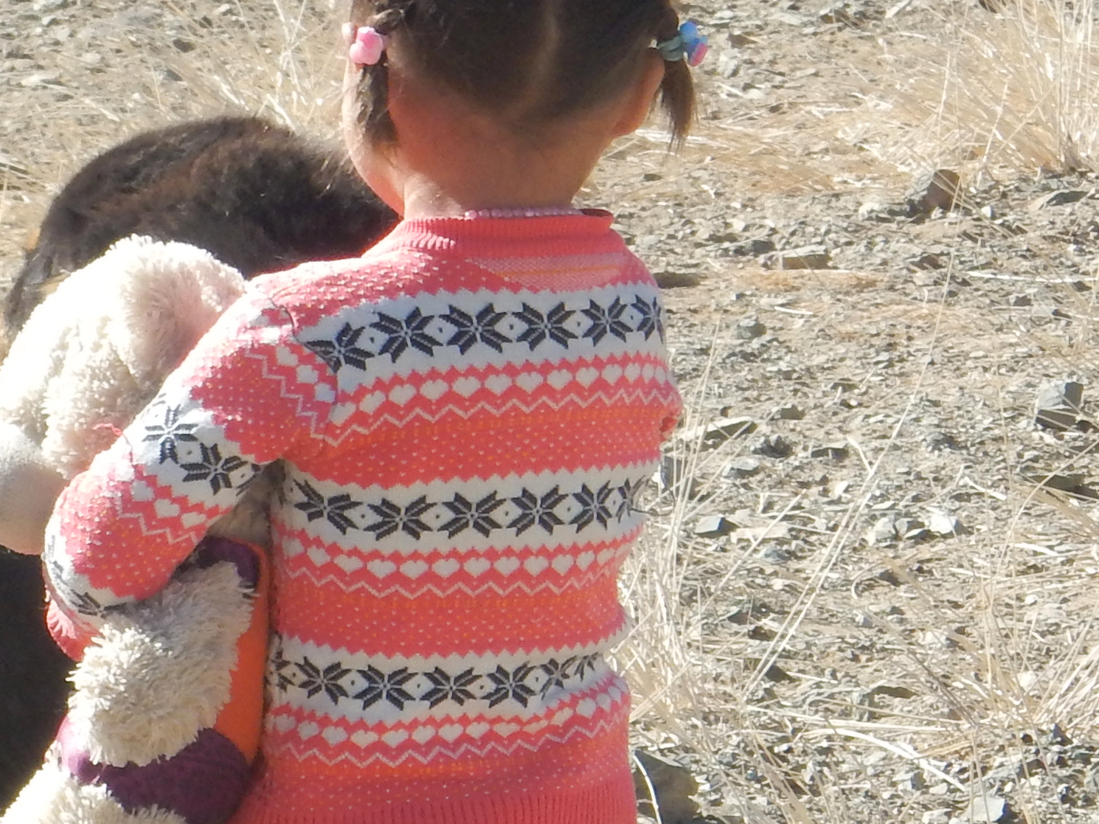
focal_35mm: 430
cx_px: -192
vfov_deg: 3.5
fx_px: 13650
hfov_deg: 4.6
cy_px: 693
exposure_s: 1/250
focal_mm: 24.7
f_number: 6
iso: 125
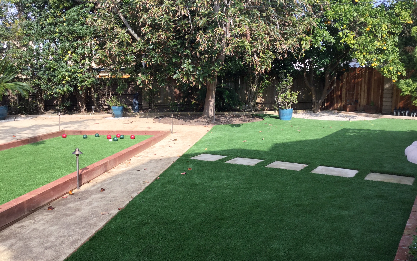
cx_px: 208
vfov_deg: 38.3
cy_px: 144
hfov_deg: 58.1
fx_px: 375
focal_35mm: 33
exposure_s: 1/458
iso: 25
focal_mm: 3.3
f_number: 2.4
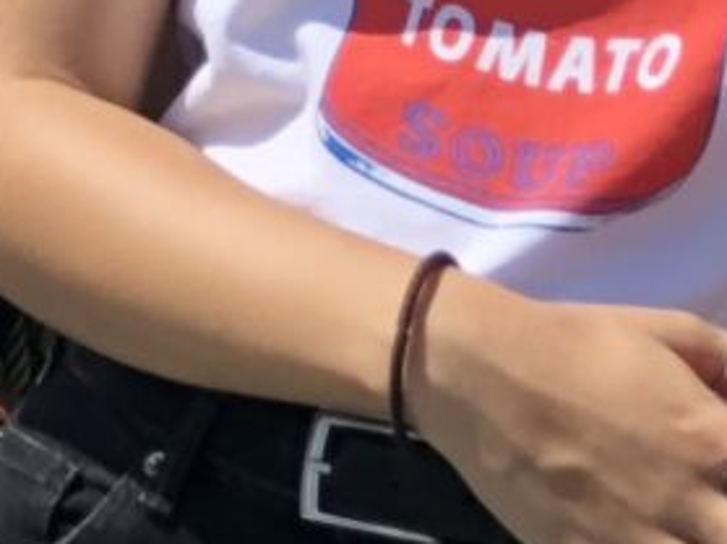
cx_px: -1311
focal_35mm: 419
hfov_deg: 4.6
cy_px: -1153
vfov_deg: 3.5
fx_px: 8796
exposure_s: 1/540
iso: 20
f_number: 2.8
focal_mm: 6.6
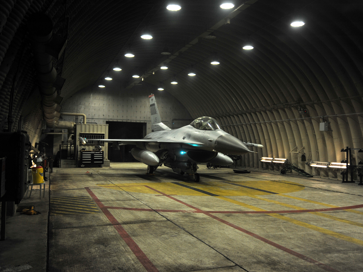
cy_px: 135
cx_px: 177
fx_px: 367
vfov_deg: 40.7
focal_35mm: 35
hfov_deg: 52.6
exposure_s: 1/200
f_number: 4
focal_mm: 32
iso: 1000
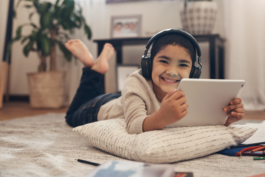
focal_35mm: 50
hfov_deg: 39.6
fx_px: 368
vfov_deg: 27.0
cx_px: 132
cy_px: 88
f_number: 2.2
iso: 400
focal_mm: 50
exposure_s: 1/125
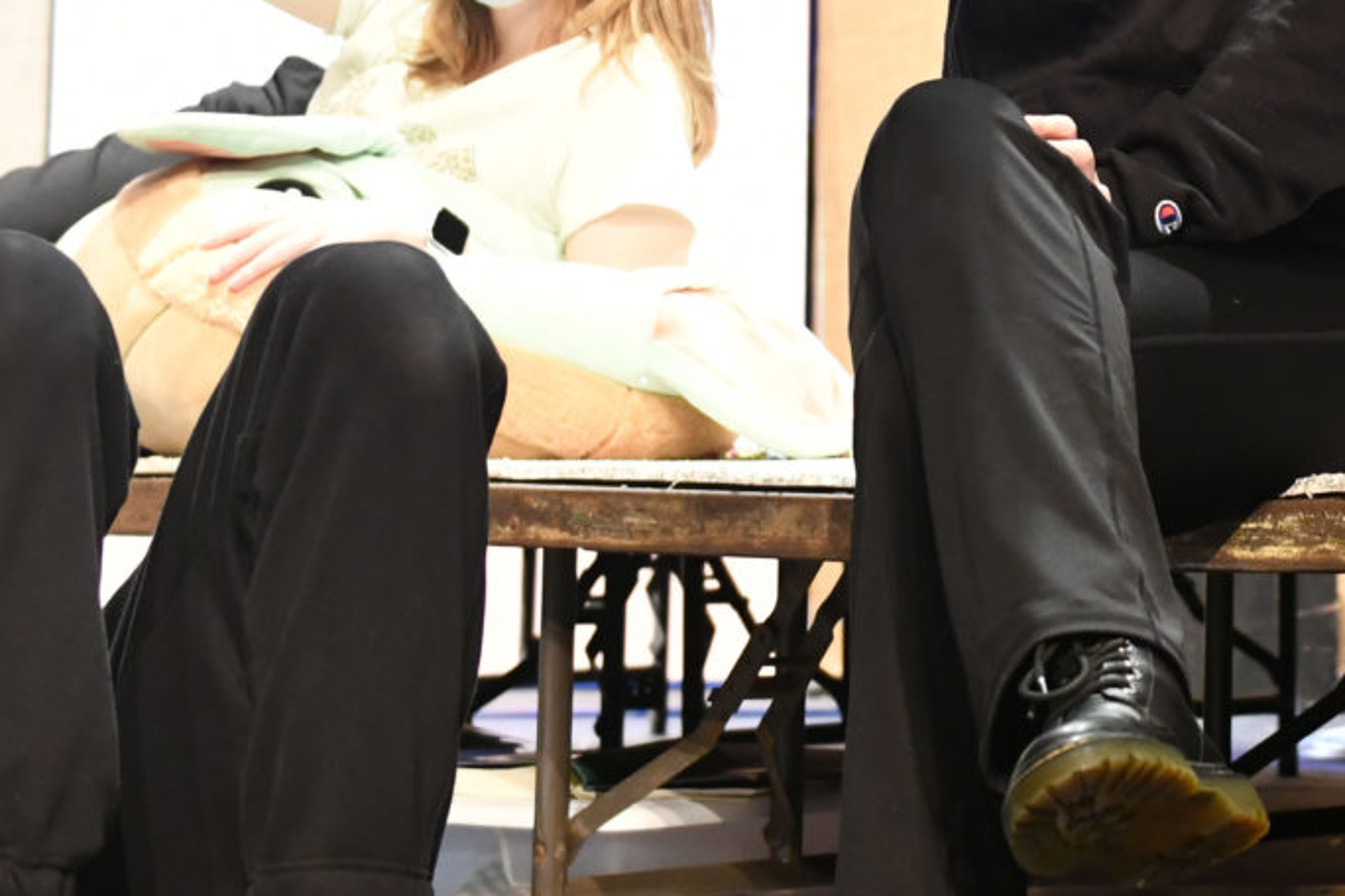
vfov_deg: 10.3
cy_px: -192
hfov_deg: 15.3
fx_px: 4894
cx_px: 1459
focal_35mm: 131
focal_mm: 35
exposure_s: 1/50
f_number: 3.5
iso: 1600
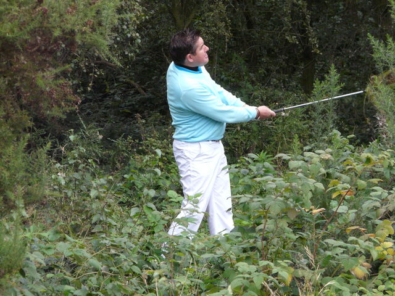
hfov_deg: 8.9
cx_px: 198
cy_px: 148
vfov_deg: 6.7
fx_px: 2533
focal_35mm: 222
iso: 320
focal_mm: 36.5
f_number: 3.6
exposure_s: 1/320
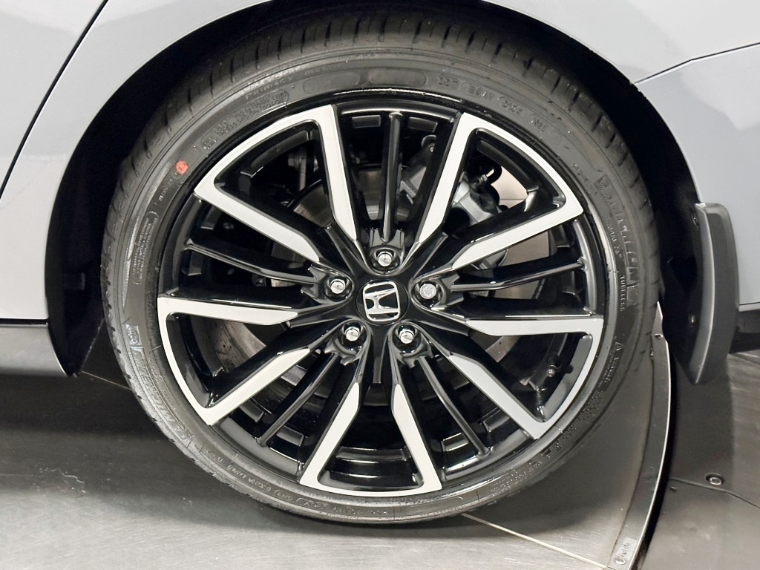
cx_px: 380
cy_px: 285
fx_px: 1054
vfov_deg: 30.3
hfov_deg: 39.7
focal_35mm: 48
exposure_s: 1/30
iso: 640
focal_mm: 6.86
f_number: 1.78
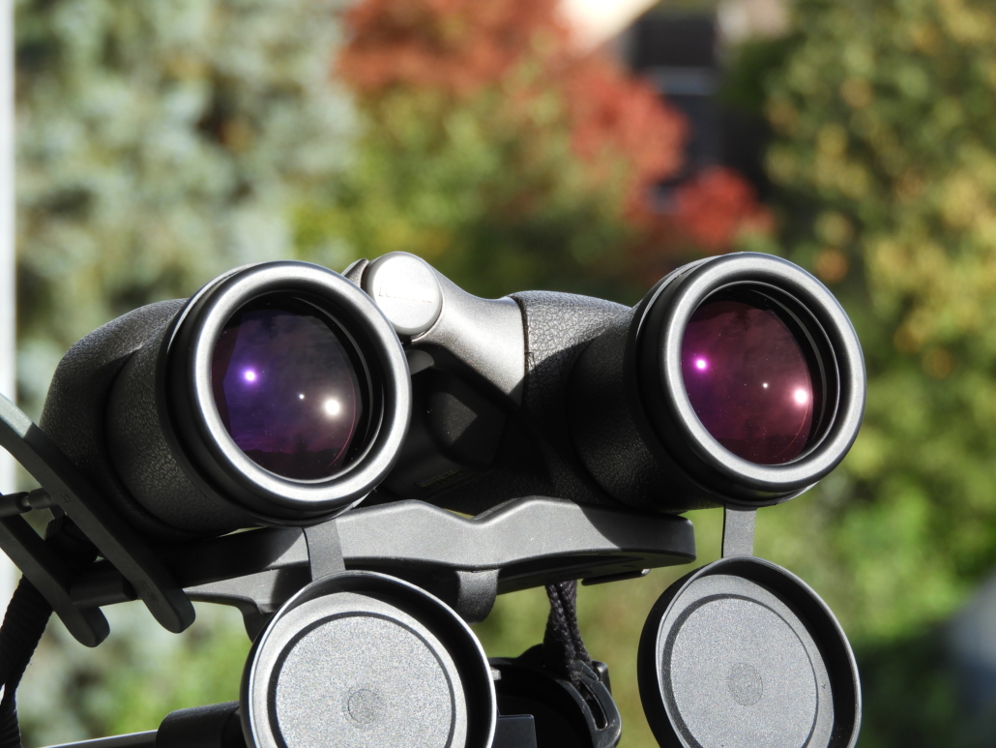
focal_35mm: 220
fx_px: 6331
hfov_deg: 9.0
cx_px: 498
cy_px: 374
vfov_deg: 6.8
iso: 100
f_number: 5.3
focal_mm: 39.4
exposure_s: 1/160
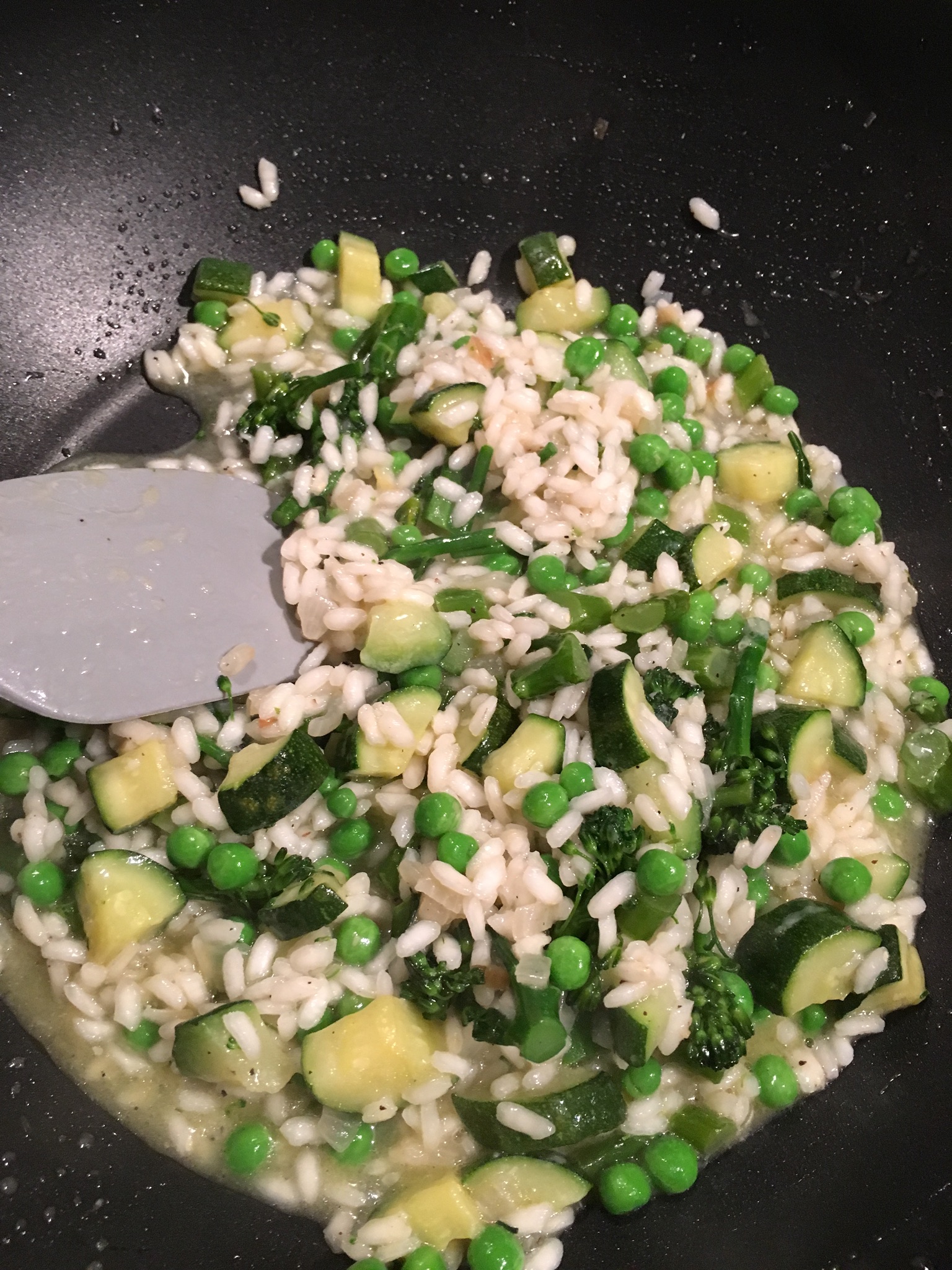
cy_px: 635
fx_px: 1063
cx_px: 476
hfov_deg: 48.2
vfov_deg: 61.7
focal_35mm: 29
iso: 200
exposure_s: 1/25
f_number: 2.2
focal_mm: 4.15
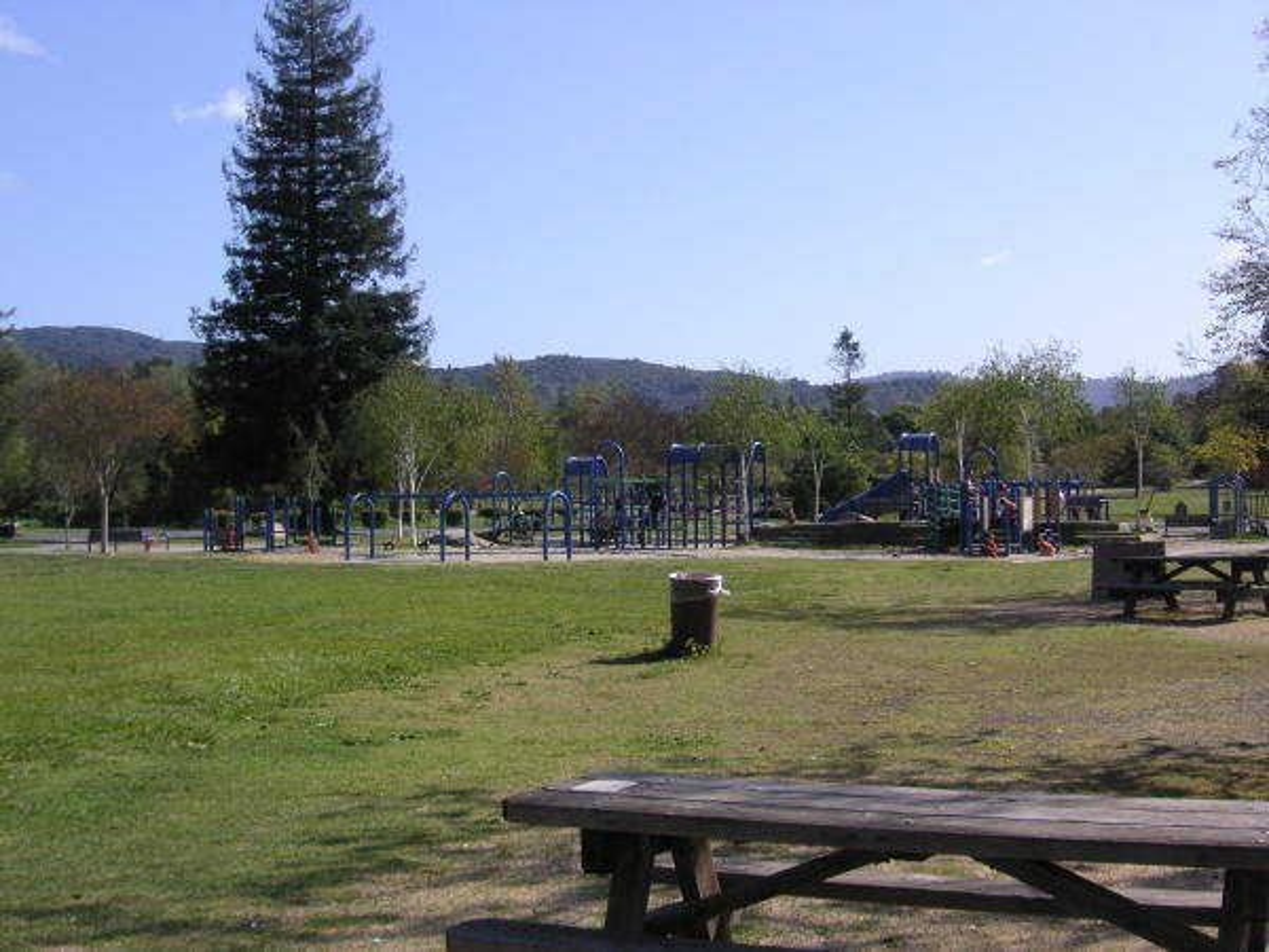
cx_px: 634
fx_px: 1833
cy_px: 476
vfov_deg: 29.1
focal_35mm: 50
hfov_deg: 38.2
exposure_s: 1/750
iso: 50
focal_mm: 8.4
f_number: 3.4
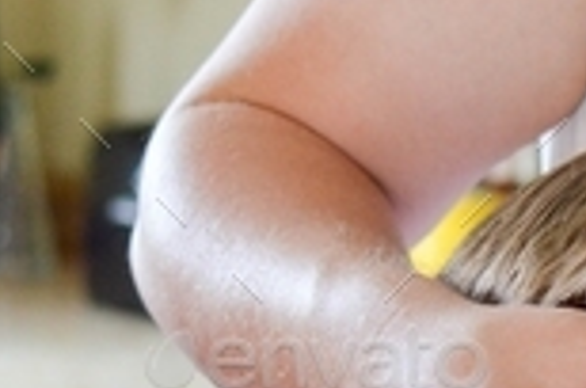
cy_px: 536
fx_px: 3264
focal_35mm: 201
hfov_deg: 9.9
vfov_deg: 6.7
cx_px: 875
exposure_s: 1/100
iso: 800
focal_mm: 35
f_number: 3.2
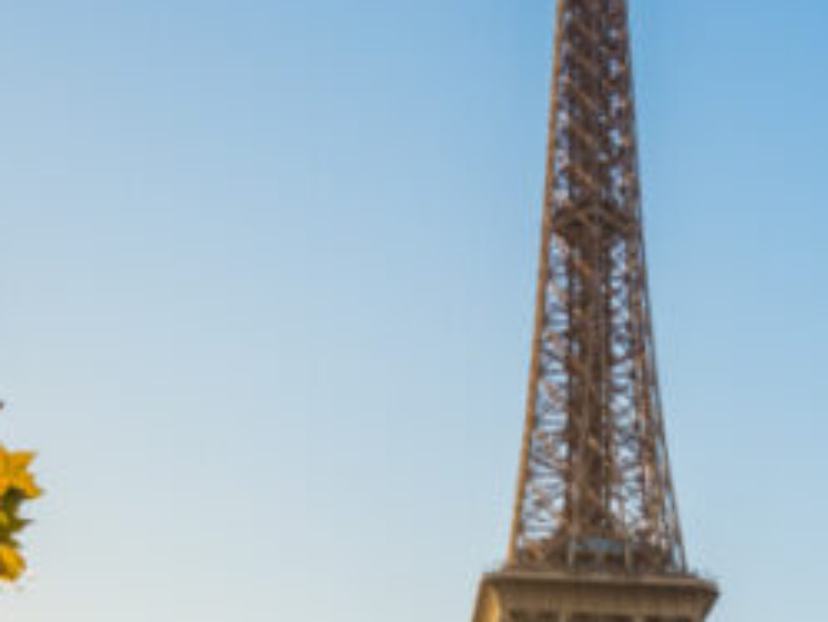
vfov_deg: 17.9
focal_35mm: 79
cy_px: 723
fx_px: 1891
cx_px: 625
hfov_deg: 24.4
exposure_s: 1/125
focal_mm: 20
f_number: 9
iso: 100
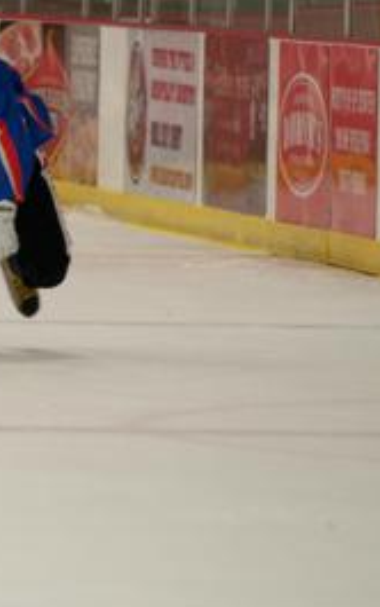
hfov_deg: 2.1
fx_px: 10488
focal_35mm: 634
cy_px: 265
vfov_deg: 3.3
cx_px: -101
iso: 400
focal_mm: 200
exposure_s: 1/250
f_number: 3.2
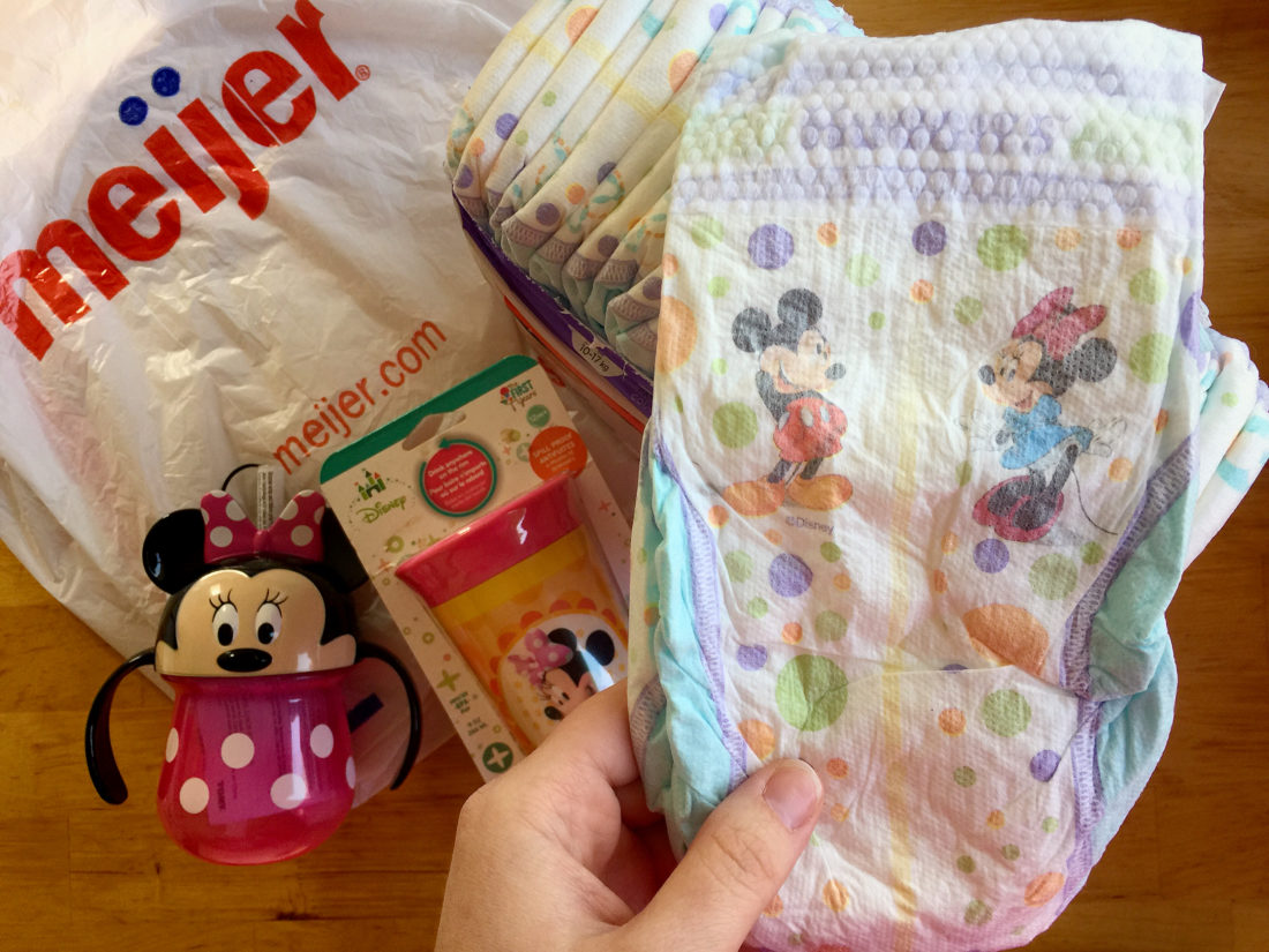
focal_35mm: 29
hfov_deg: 61.7
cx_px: 634
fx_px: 1063
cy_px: 476
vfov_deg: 48.2
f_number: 2.2
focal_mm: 4.15
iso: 32
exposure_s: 1/30
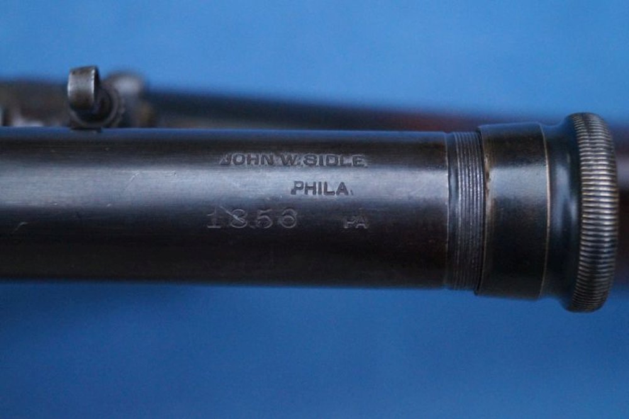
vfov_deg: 16.5
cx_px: 314
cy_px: 210
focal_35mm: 82
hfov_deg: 24.6
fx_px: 1441
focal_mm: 55
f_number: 5.6
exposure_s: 1/40
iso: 3200
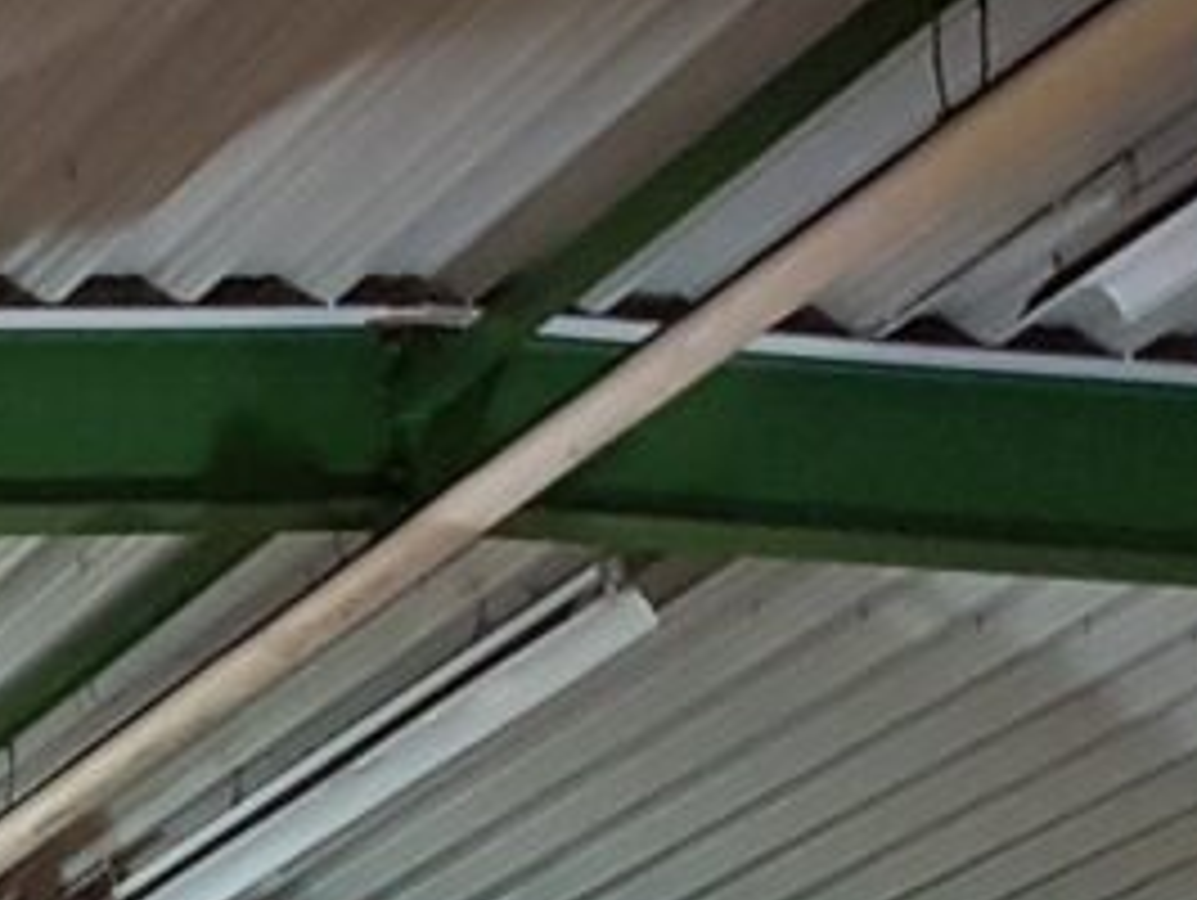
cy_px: 2146
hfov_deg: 11.9
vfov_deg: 9.0
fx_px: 5192
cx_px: -1112
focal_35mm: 150
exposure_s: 1/33
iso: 160
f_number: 1.7
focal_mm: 4.2
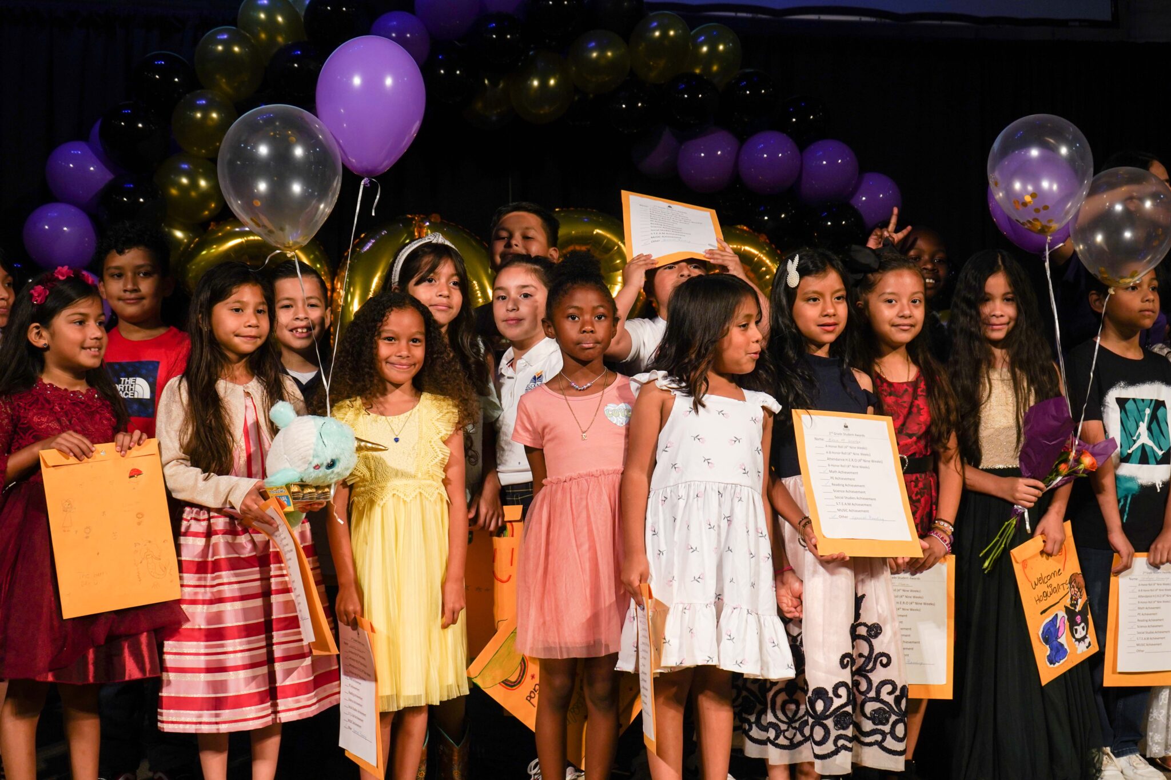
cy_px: 390
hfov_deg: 41.1
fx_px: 1561
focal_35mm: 48
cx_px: 586
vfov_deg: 28.1
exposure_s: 1/100
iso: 800
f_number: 6.3
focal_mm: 48
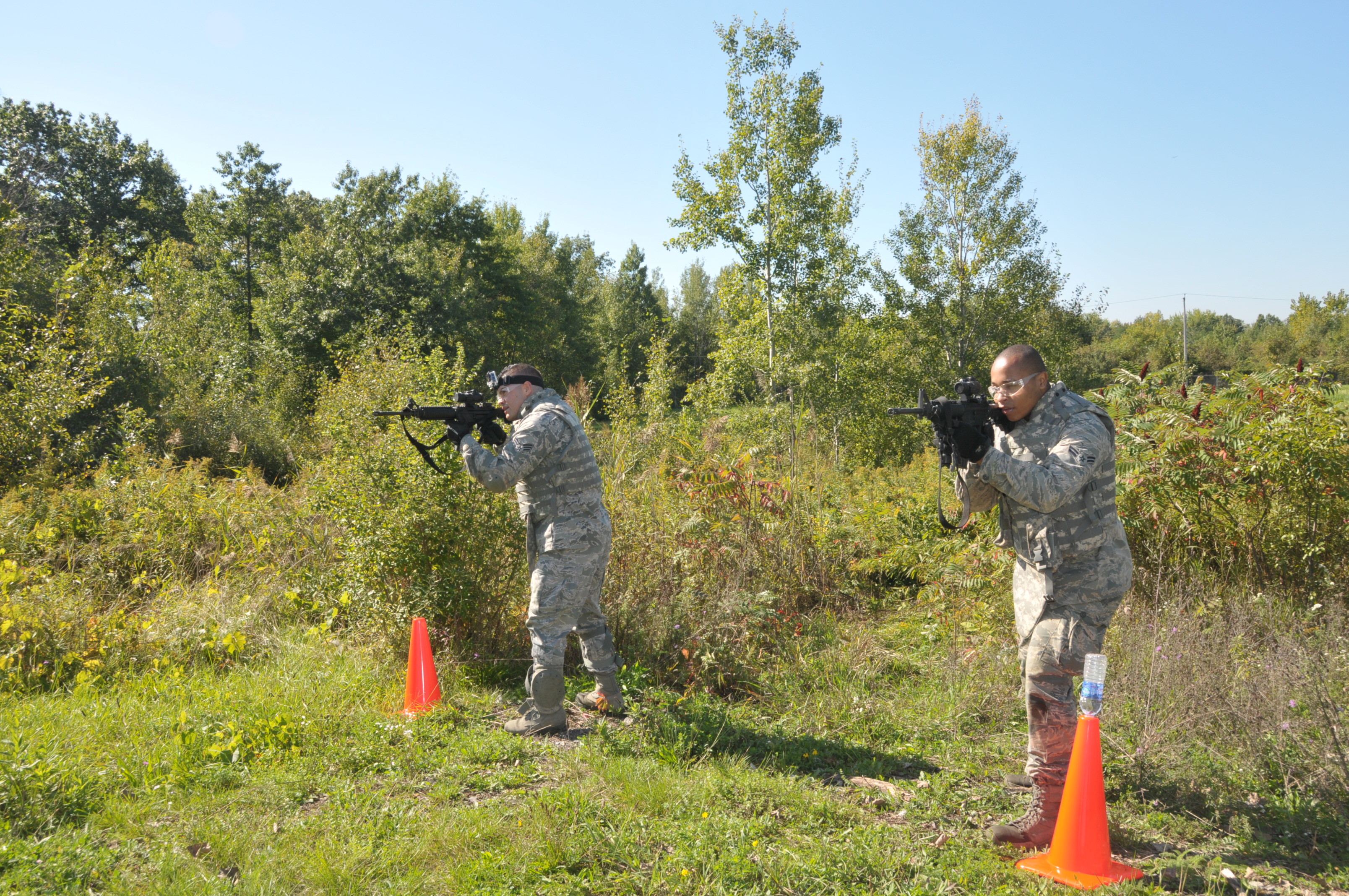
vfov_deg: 39.9
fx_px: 1235
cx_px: 674
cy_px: 448
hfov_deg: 57.3
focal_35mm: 33
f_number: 11
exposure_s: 1/200
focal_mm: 22
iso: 250
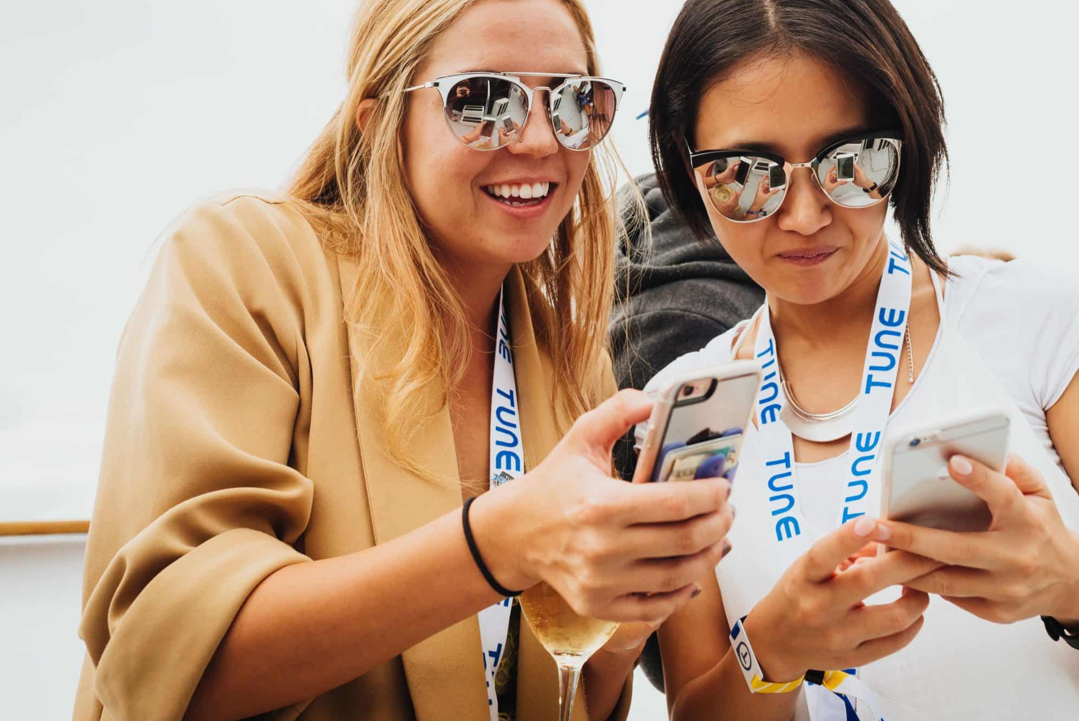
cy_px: 268
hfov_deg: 43.2
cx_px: 681
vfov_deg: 29.8
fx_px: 1349
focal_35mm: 45
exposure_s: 1/800
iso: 320
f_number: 5.6
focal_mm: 35
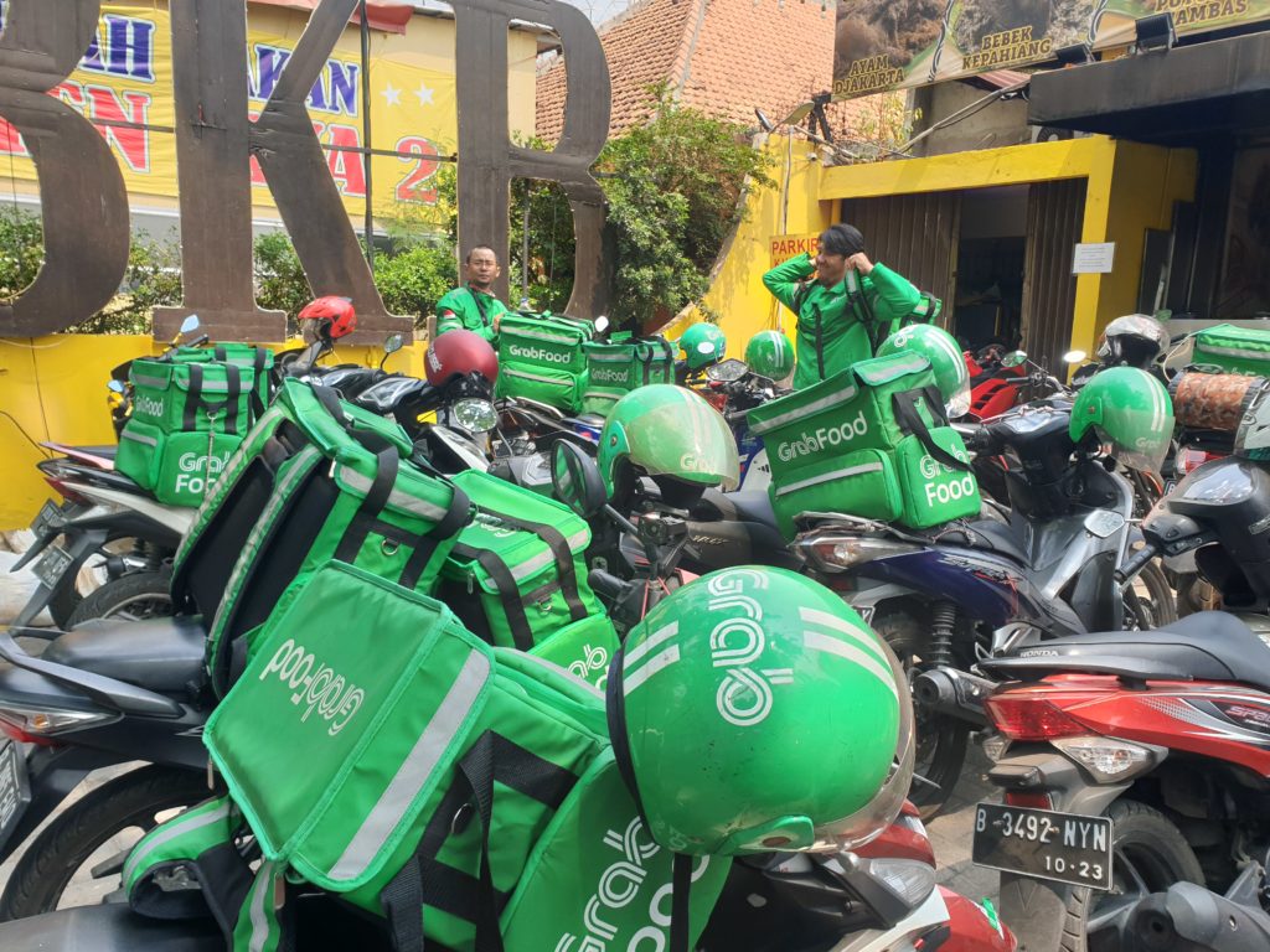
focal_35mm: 26
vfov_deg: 53.1
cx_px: 635
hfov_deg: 67.3
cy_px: 476
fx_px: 954
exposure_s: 1/530
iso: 50
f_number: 2.4
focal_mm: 4.3
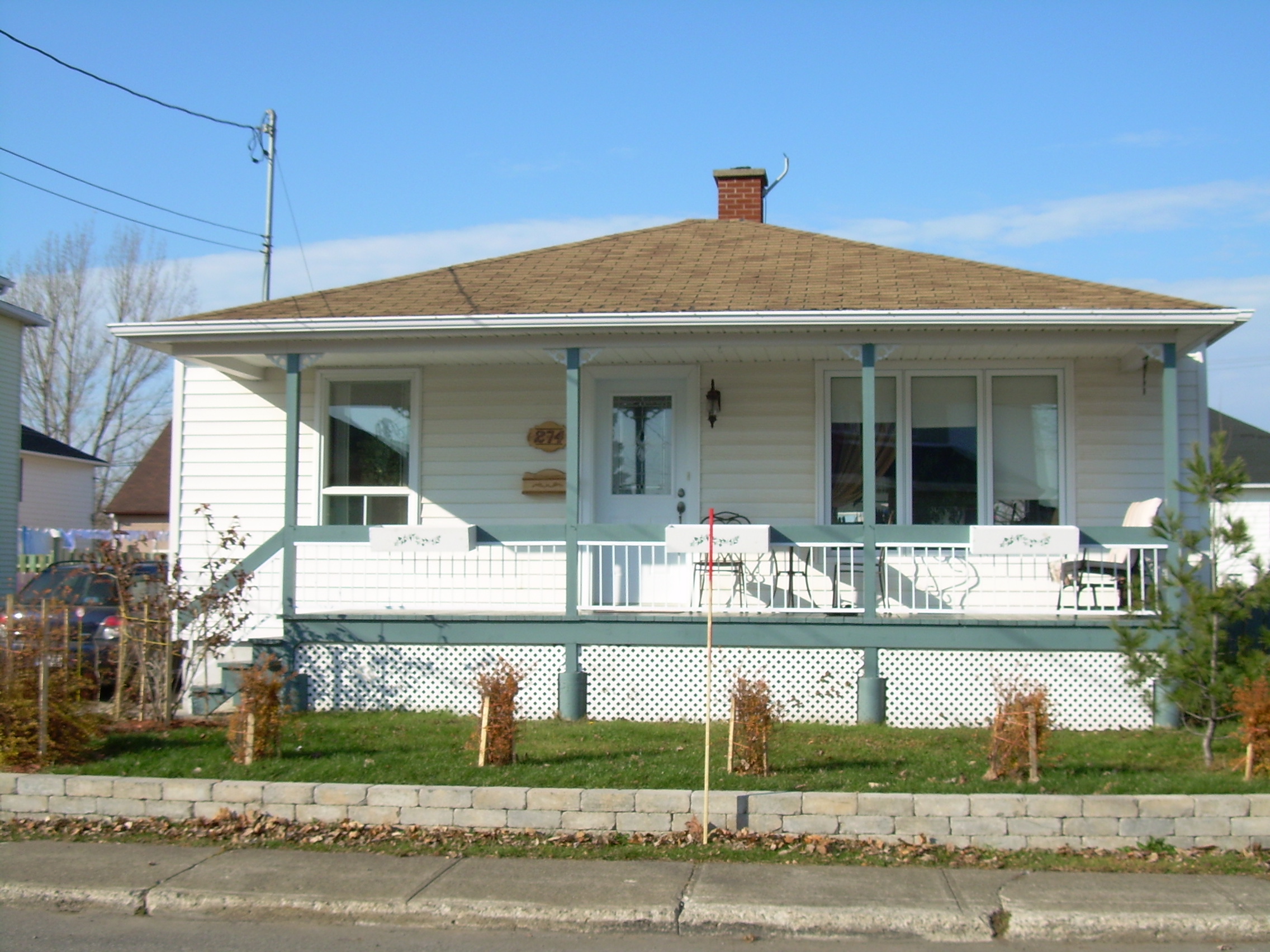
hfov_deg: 42.9
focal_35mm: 44
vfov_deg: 32.9
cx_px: 635
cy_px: 476
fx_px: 1614
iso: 50
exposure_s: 1/354
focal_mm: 7.2
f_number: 4.8
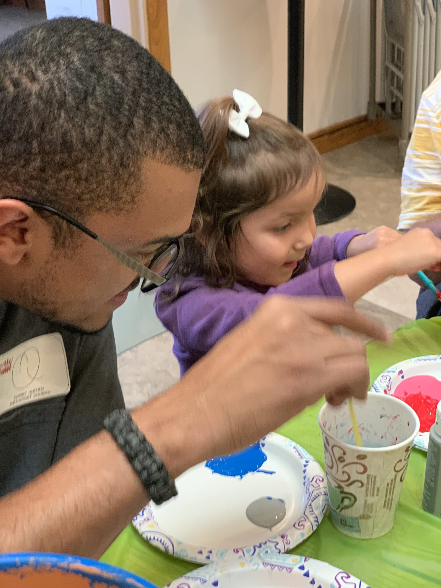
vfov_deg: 36.8
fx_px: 883
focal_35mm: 52
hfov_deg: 28.0
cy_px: 294
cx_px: 220
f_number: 2.4
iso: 320
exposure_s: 1/40
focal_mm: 6
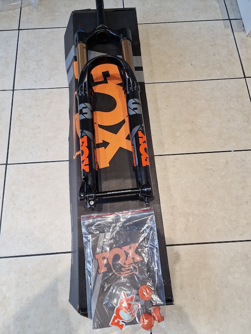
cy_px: 167
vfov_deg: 73.9
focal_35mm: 23
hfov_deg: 58.9
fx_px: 222
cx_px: 126
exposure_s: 1/100
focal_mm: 6.4
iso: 160
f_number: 1.8
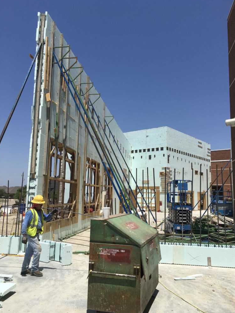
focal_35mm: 30
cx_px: 120
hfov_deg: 46.8
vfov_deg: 60.0
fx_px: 272
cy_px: 153
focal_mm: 4.15
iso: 25
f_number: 2.2
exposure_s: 1/3077
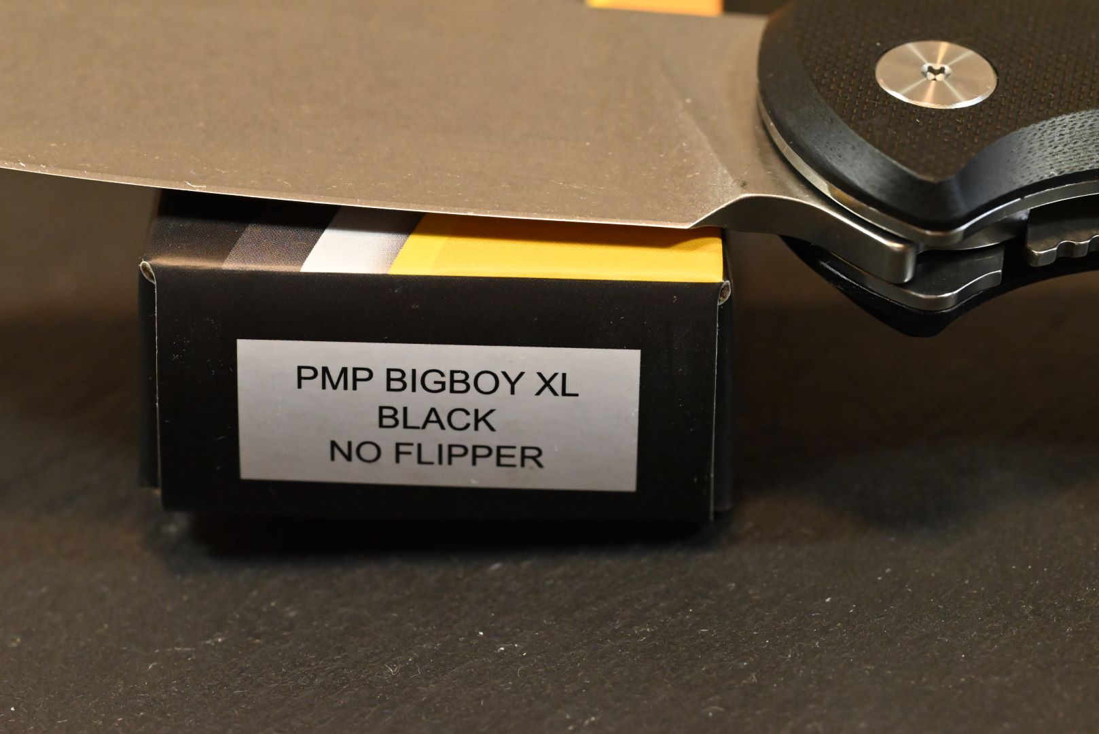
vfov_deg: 13.1
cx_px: 550
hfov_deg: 19.4
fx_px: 3206
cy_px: 367
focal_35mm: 105
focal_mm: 105
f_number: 10
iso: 8000
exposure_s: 1/125
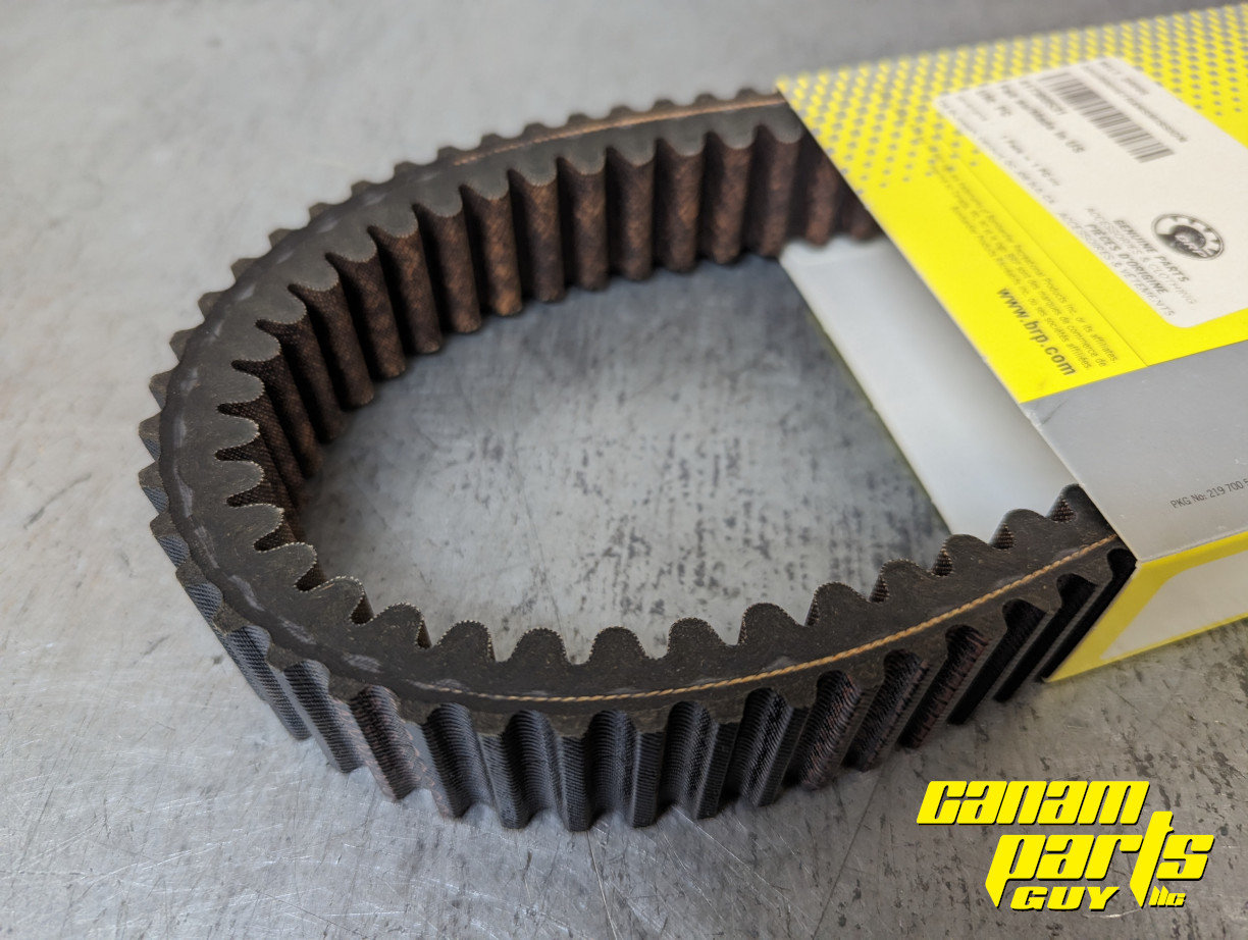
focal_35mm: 24
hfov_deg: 71.5
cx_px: 624
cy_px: 470
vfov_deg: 56.9
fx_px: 867
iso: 159
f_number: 1.85
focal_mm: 6.81
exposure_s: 1/37.8
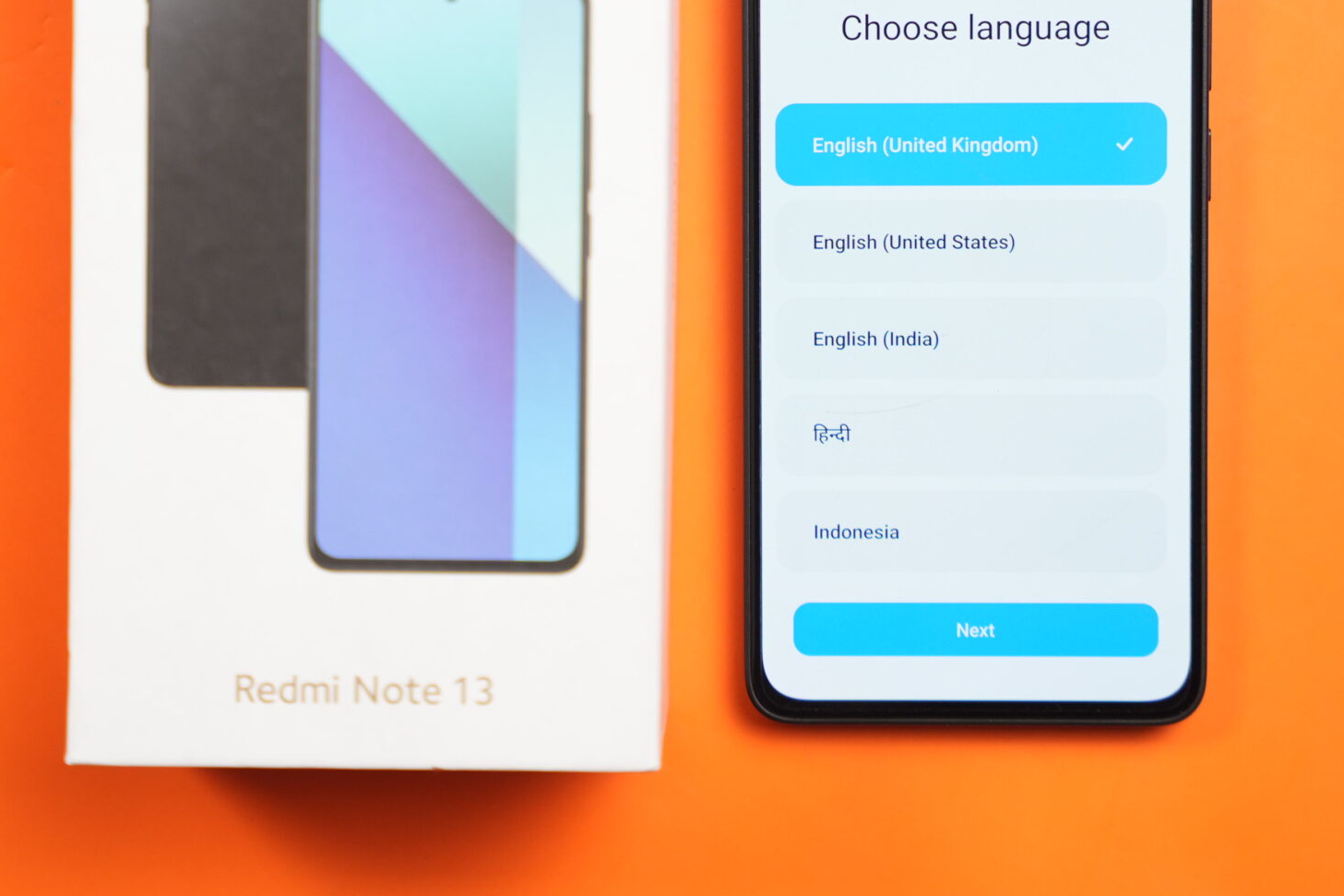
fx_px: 4591
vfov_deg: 11.1
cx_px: 692
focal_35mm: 123
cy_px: 129
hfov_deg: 16.7
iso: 640
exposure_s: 1/125
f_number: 3.2
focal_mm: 70
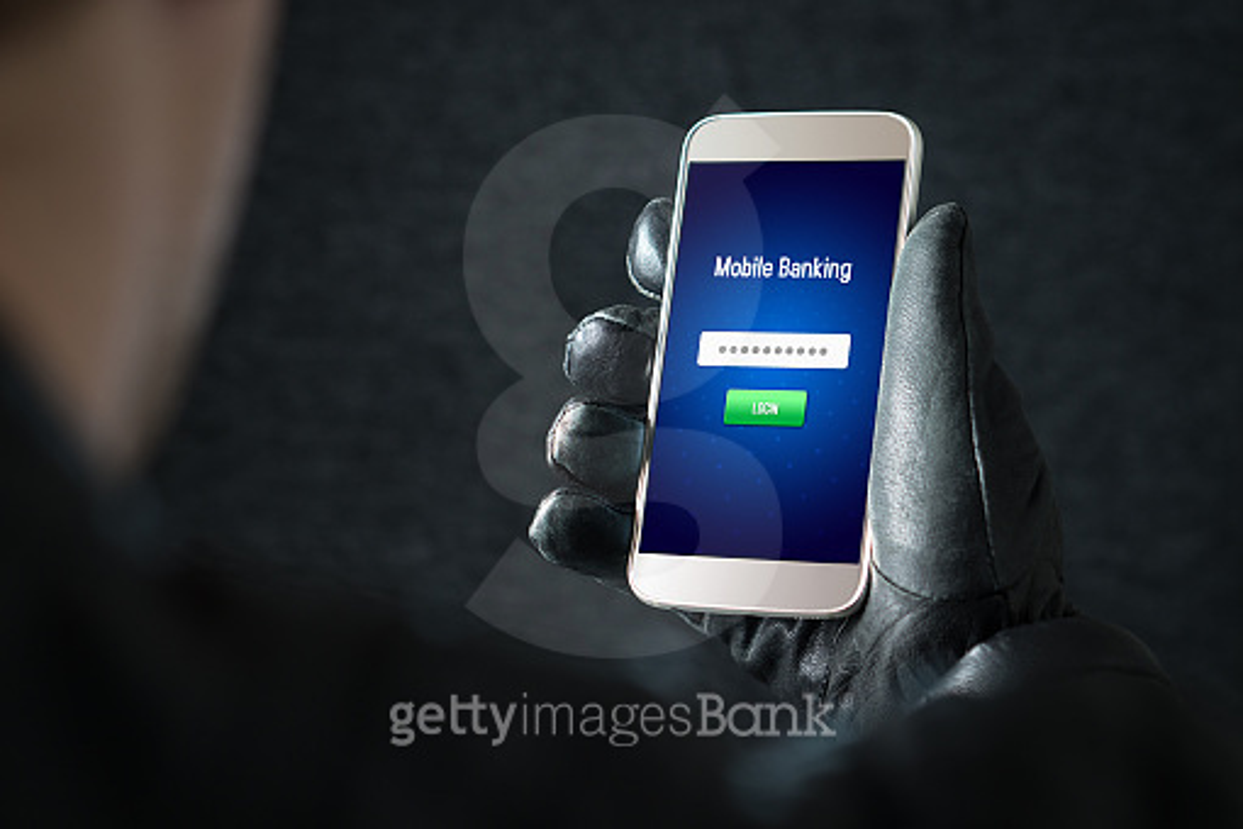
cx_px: 622
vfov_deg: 18.2
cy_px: 414
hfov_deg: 27.0
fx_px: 2589
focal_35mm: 75
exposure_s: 1/50
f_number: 2.8
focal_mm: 50
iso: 250
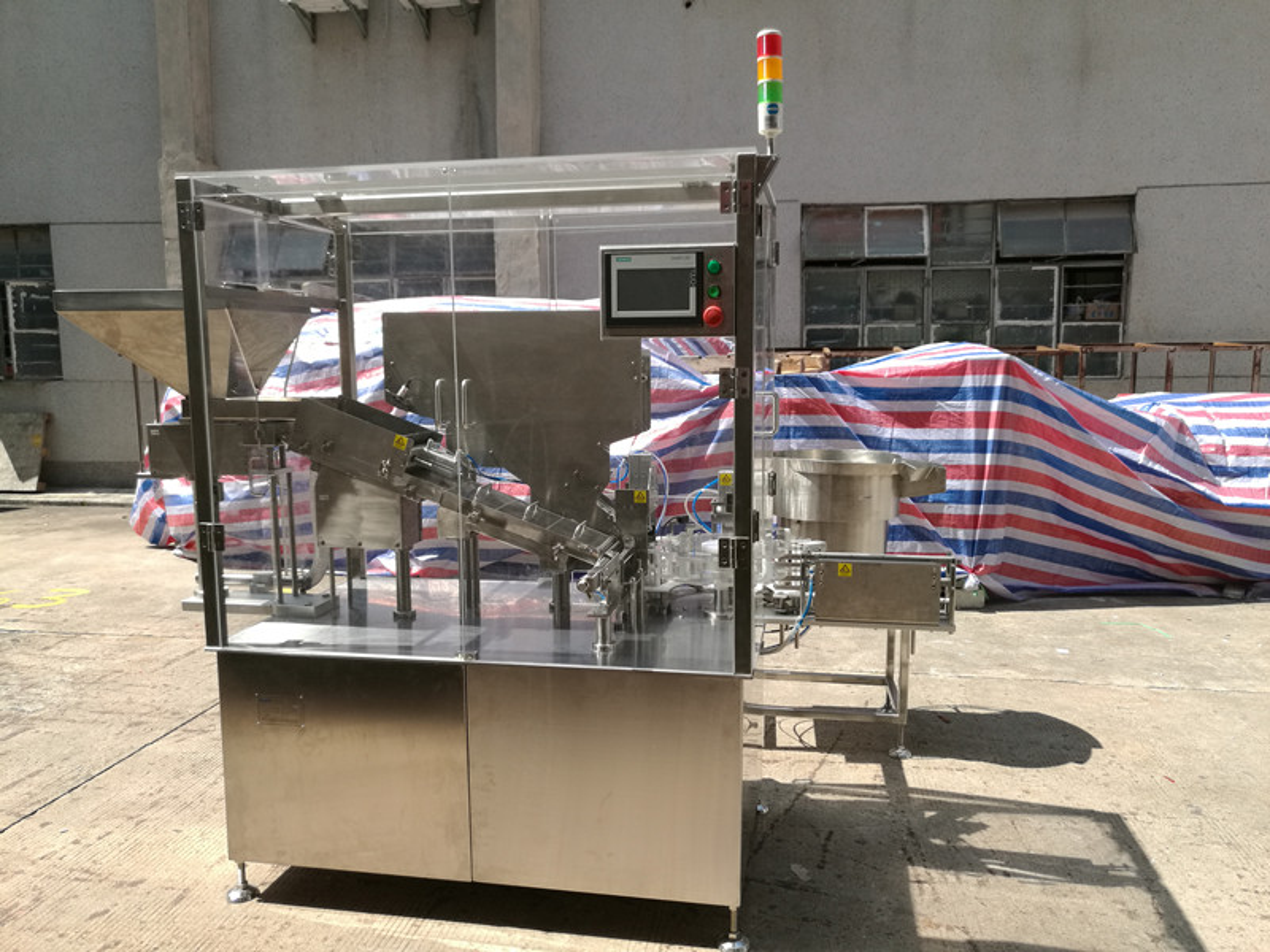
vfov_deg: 51.4
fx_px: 991
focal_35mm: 27
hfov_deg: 65.3
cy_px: 476
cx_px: 635
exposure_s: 1/649
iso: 50
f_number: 2
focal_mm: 4.04
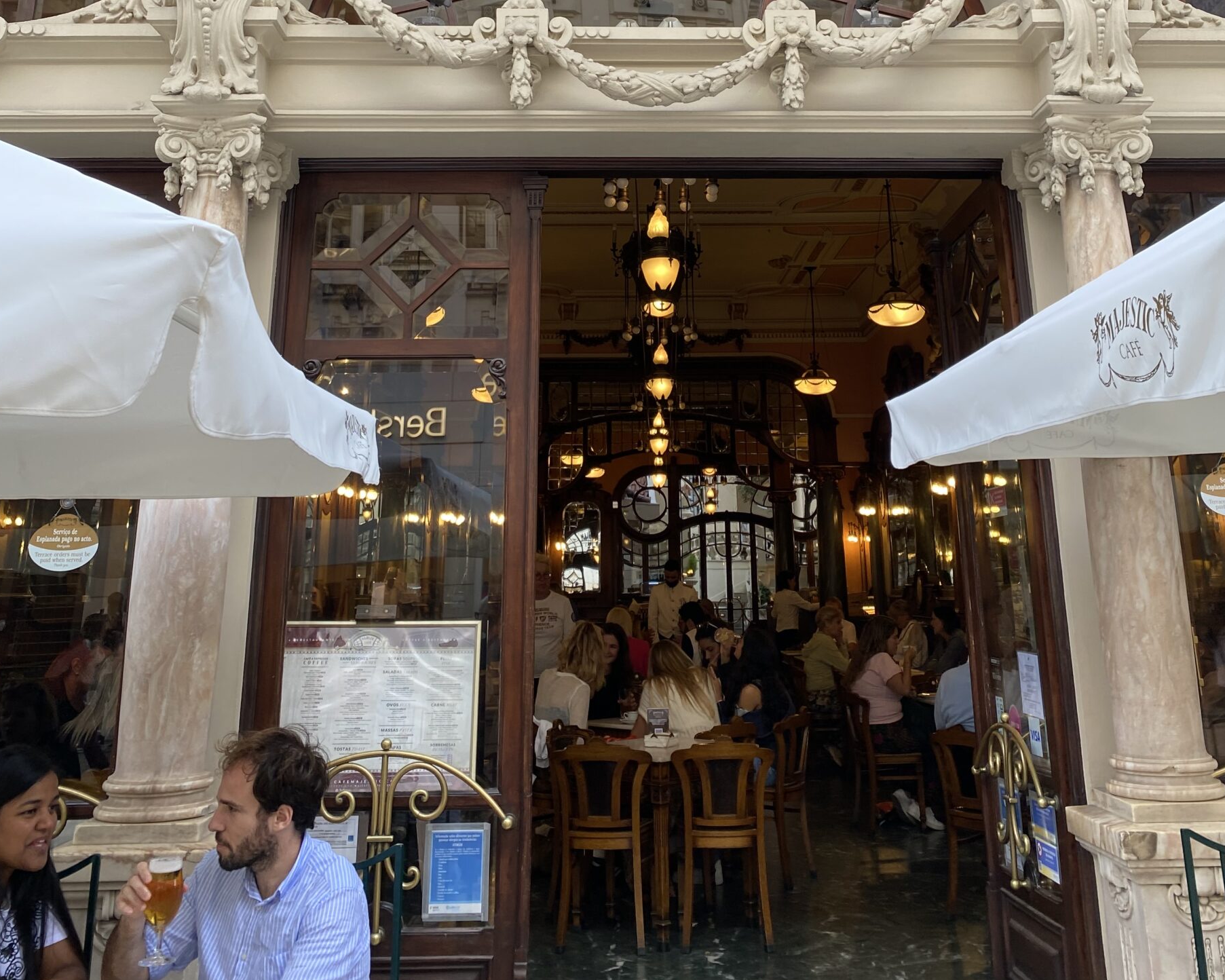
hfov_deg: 50.3
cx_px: 632
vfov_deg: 38.9
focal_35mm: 36
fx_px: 1305
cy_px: 140
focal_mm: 4.25
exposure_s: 1/121
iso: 40
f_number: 1.8
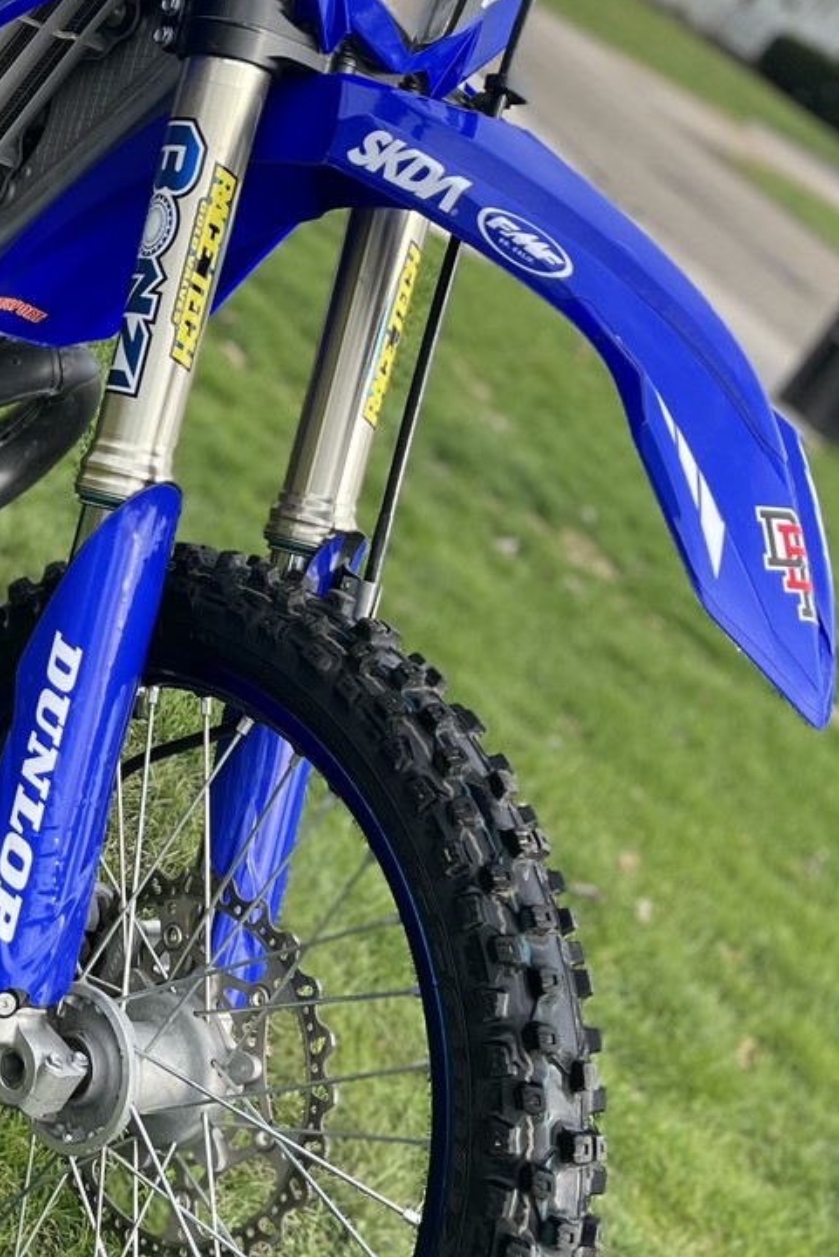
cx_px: -19
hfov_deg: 21.7
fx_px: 2096
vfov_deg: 33.1
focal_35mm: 60
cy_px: 434
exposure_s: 1/951
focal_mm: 5.1
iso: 50
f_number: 1.6
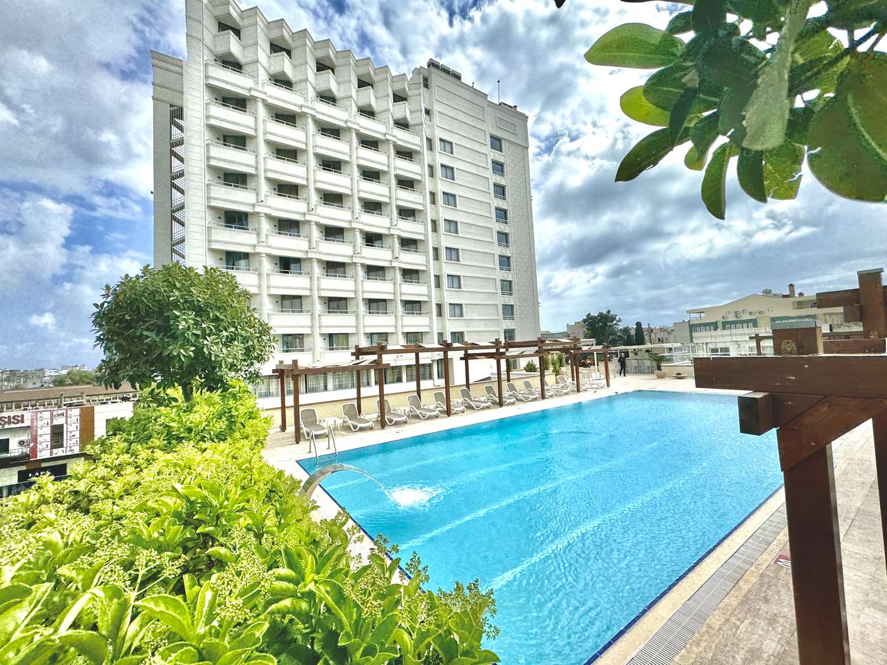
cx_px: 444
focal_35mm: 14
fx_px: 359
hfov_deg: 102.1
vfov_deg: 85.7
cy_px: 332
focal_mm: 2.22
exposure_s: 1/3717
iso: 50
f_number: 2.2
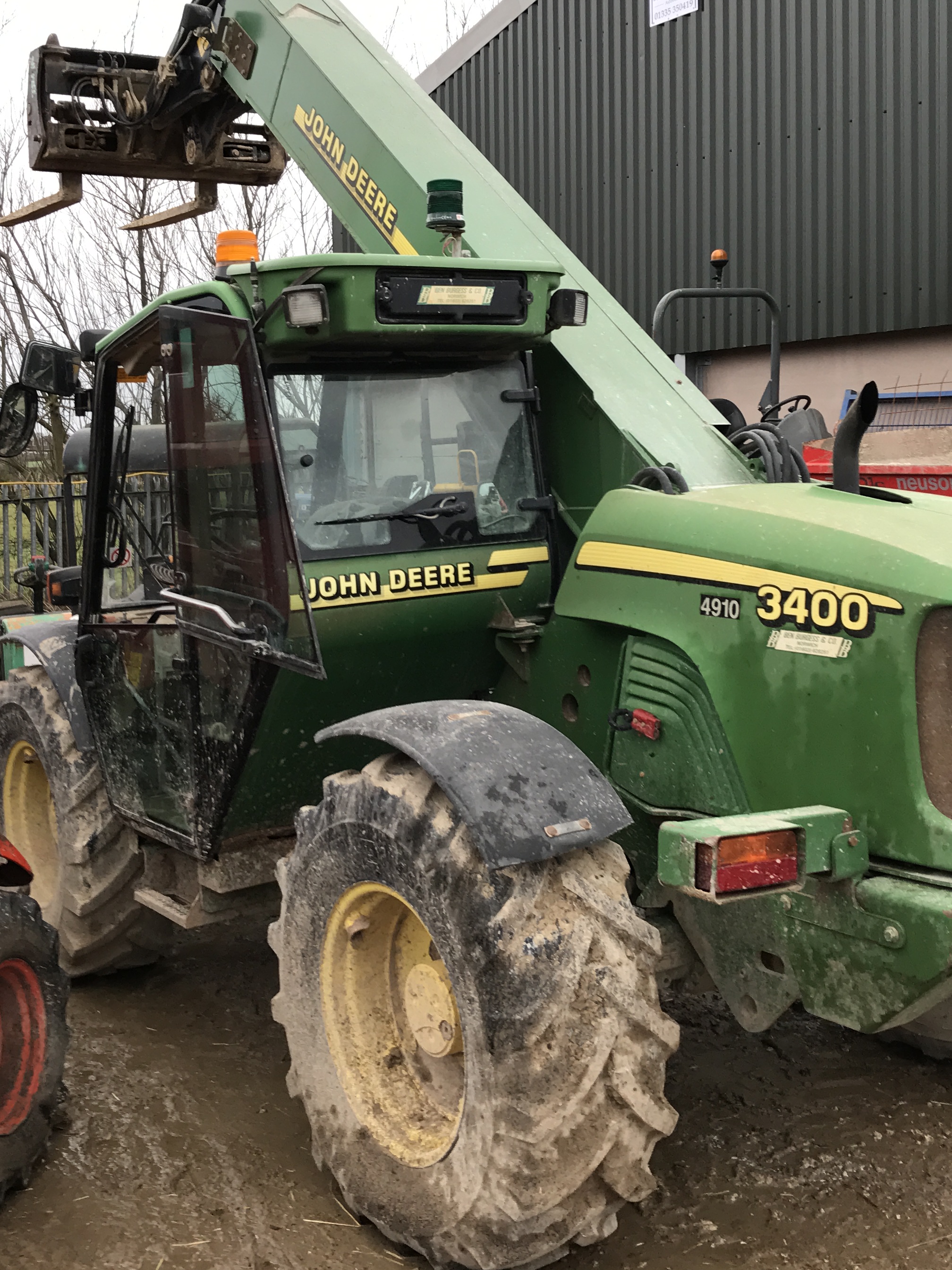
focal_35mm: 42
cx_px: 476
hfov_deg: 34.3
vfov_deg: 44.7
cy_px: 562
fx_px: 1540
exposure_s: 1/100
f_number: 1.8
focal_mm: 3.99
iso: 25
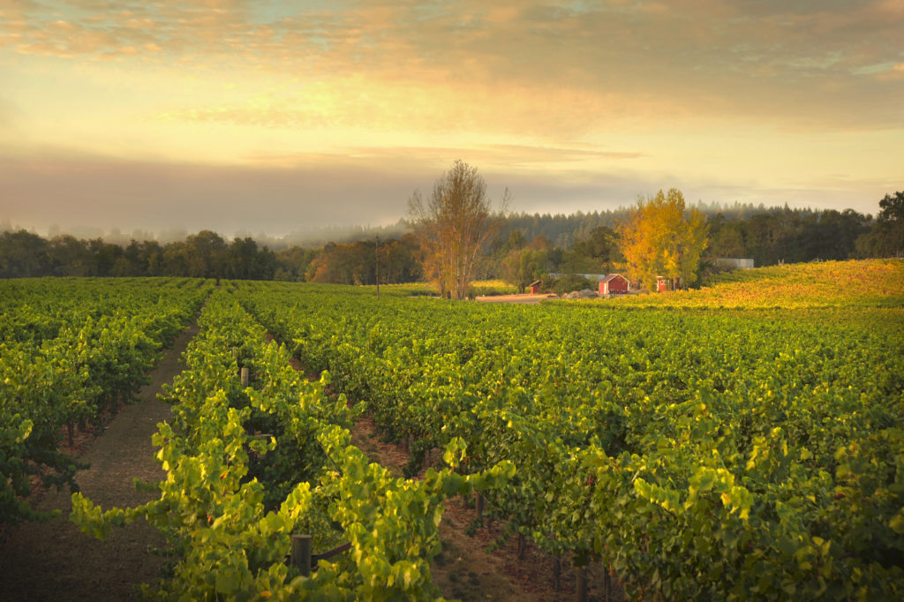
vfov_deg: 21.9
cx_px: 452
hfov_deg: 32.4
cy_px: 301
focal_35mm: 62
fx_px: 1556
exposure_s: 1/60
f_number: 11
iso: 250
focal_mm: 62
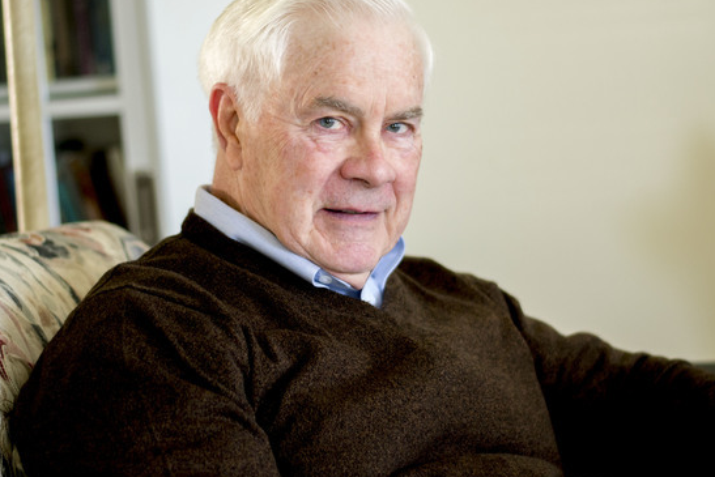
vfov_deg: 14.3
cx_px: 329
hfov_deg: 21.2
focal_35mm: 96
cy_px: 235
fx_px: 1907
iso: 640
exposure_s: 1/60
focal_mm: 50
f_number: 1.8
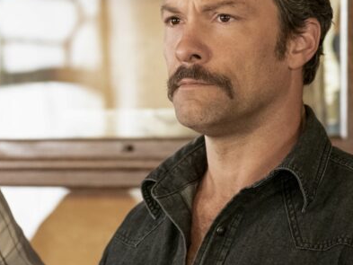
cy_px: 167
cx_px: 40
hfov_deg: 9.8
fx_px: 2050
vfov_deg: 7.4
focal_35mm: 201
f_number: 3.5
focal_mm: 81
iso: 6400
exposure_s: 1/160
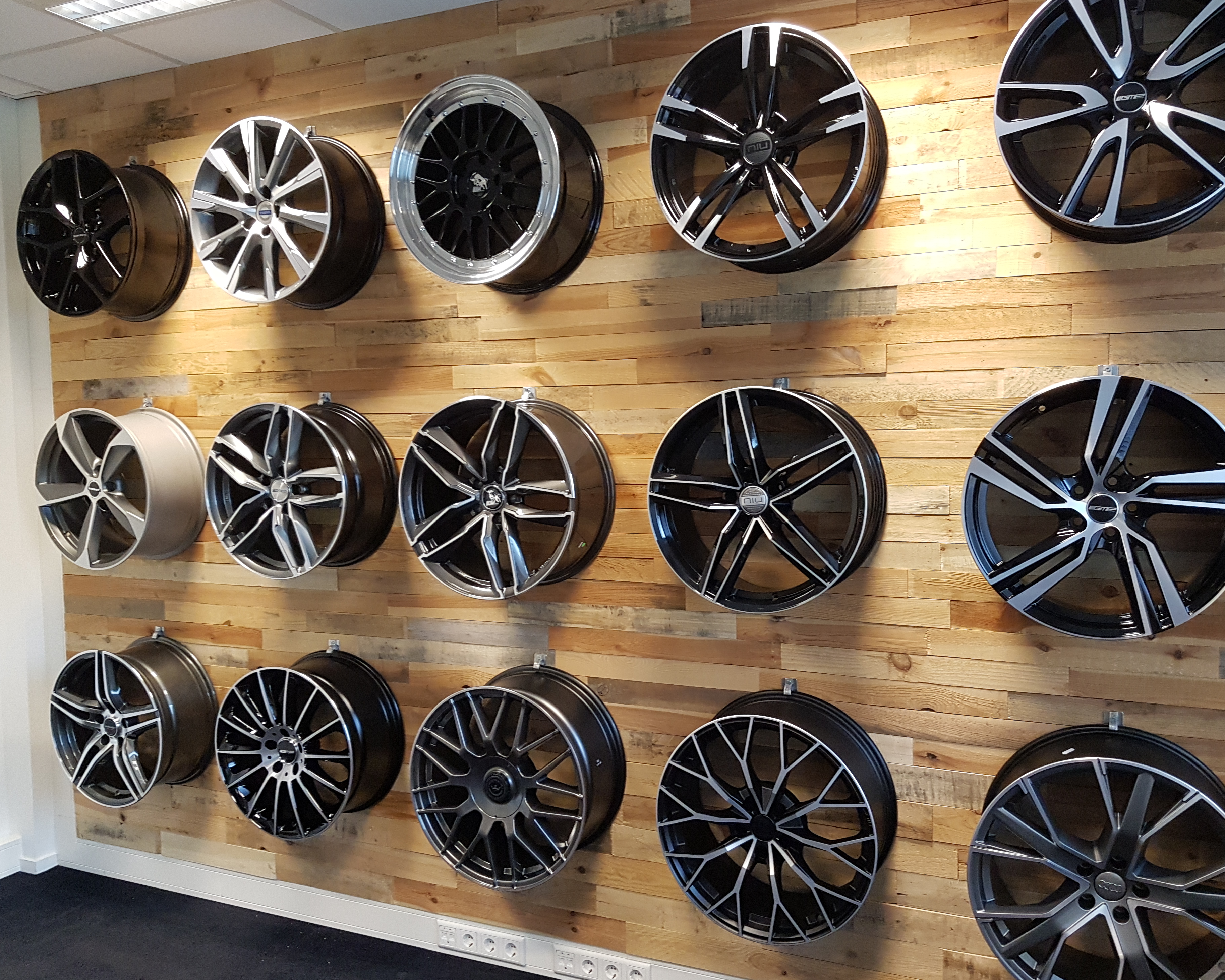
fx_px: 1015
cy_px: 487
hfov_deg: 62.1
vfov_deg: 51.5
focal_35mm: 28
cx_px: 660
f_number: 1.7
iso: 160
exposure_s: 1/50
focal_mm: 4.2
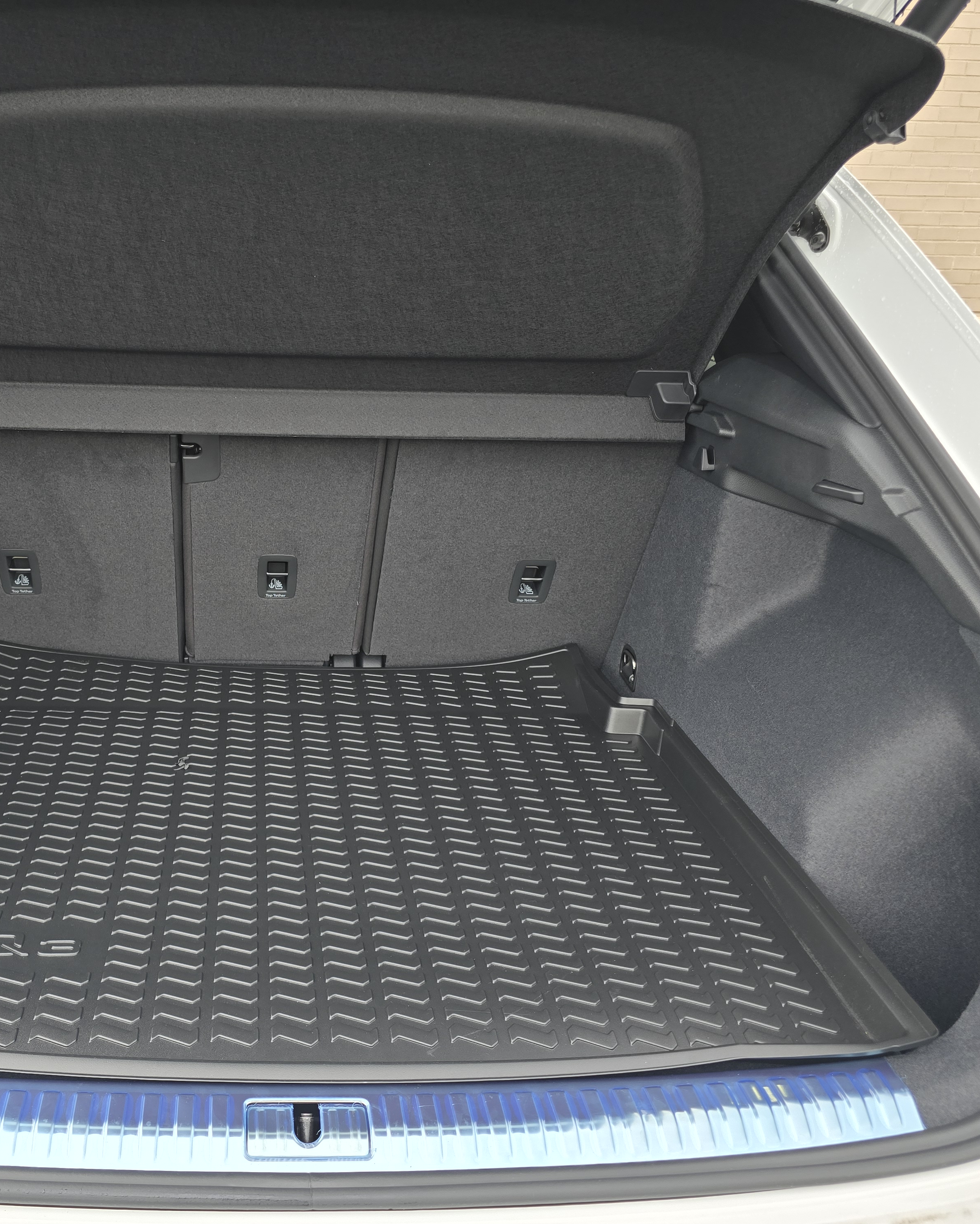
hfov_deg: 47.3
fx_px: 1087
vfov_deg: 58.8
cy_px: 612
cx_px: 284
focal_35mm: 30
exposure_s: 1/180
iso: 40
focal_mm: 6.3
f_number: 1.7
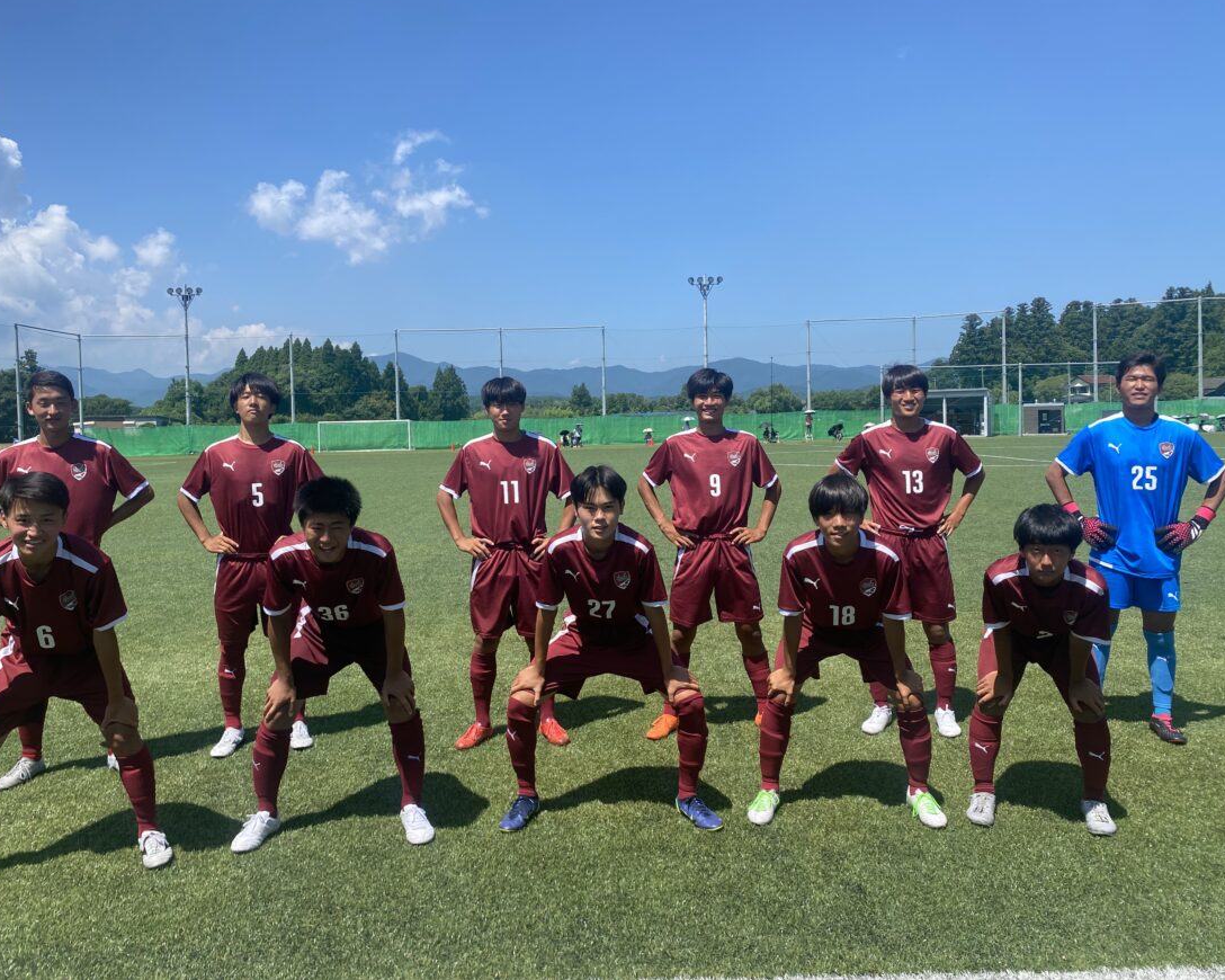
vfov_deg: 51.5
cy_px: 474
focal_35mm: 28
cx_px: 590
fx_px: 1015
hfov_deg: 62.2
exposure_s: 1/2105
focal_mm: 4.25
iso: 32
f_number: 1.8
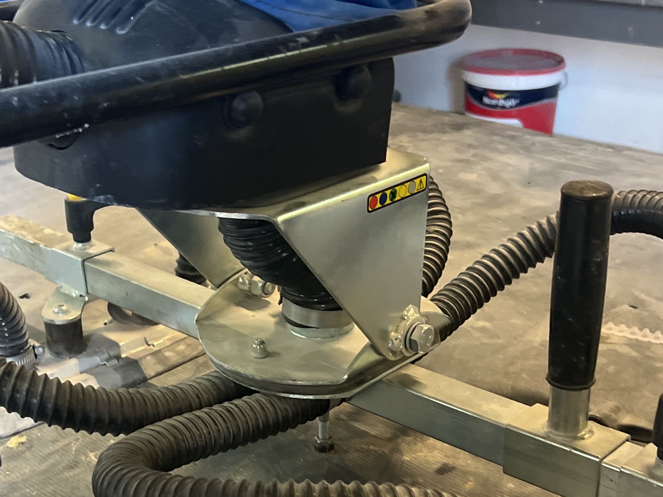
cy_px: 397
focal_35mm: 57
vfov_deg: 25.2
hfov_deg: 33.7
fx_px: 1092
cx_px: 265
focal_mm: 5.7
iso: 500
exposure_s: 1/50
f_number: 1.5
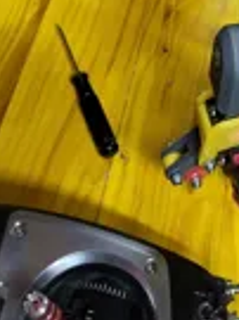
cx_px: 251
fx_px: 710
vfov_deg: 21.6
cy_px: -147
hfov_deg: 18.5
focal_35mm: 77
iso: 320
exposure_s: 1/50
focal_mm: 5.4
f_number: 1.8
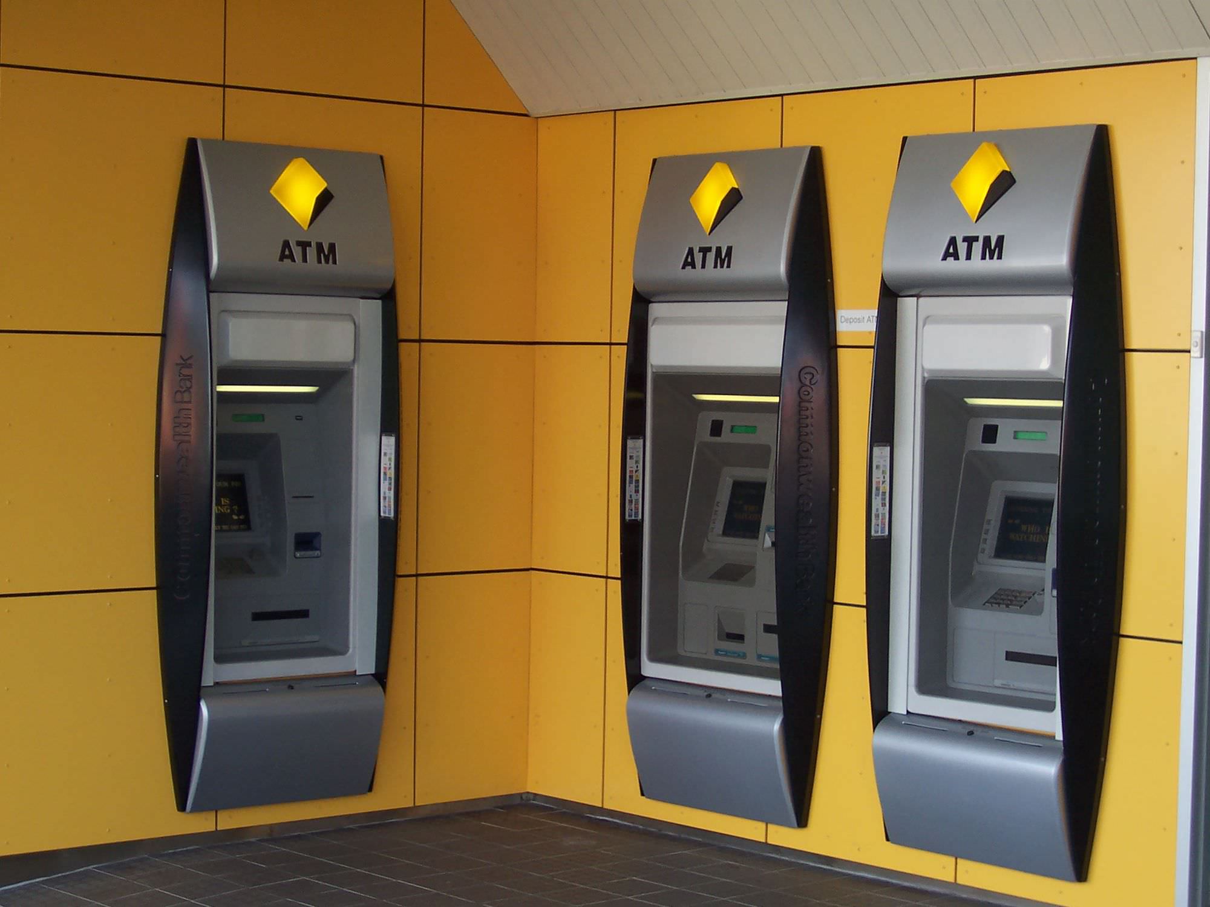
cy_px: 454
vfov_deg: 19.1
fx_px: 2692
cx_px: 605
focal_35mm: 77
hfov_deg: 25.3
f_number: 4
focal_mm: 12.3
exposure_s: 1/90
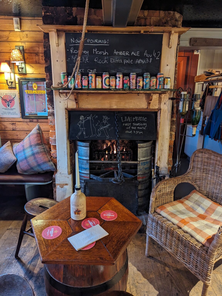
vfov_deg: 71.6
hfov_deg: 56.8
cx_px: 111
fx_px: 205
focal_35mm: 24
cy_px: 148
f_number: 1.85
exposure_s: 1/33.3
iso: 466
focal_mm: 6.81
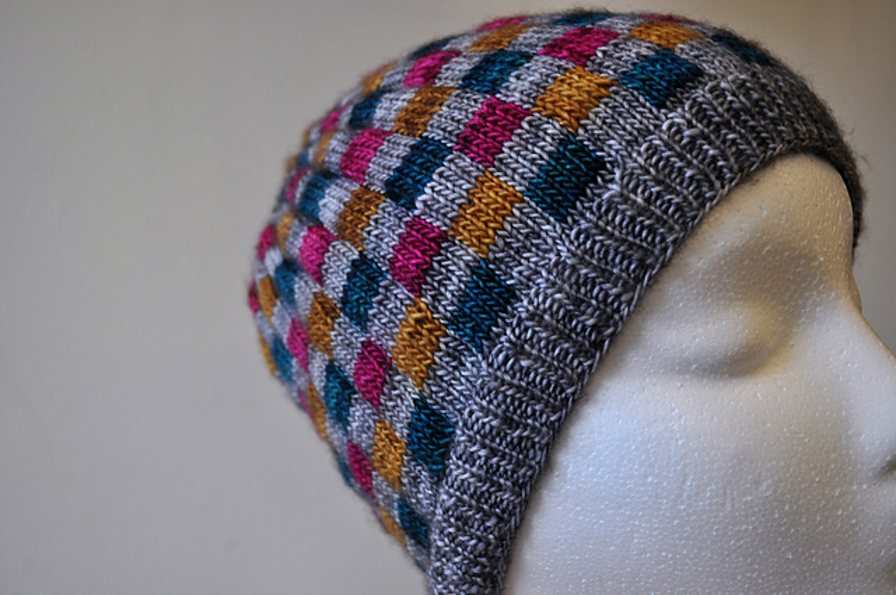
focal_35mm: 52
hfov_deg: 37.9
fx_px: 1305
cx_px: 448
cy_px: 298
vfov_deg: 25.7
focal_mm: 35
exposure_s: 1/60
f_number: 5
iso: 400
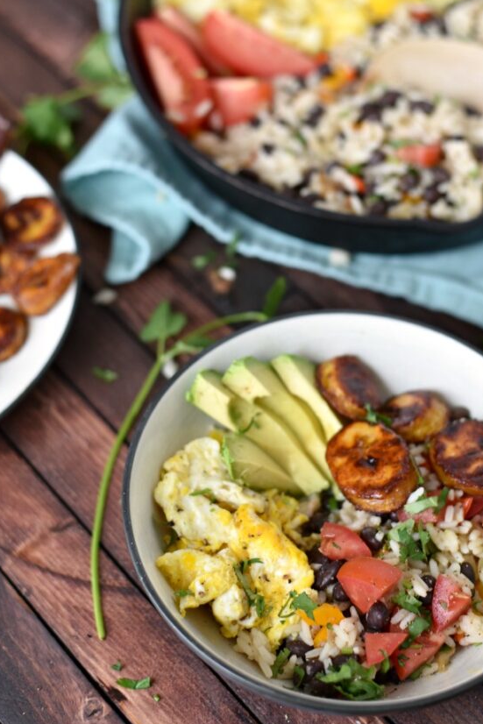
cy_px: 280
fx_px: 1247
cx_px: 263
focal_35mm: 62
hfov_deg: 21.9
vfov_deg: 32.3
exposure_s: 1/60
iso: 800
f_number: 2.8
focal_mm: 50
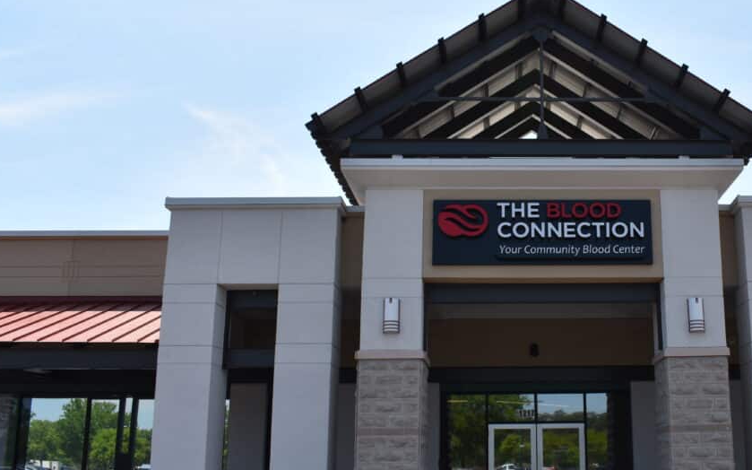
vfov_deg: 30.5
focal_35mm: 42
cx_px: 532
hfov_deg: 46.1
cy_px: 235
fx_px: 861
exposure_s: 1/400
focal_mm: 18
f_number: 10
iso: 200
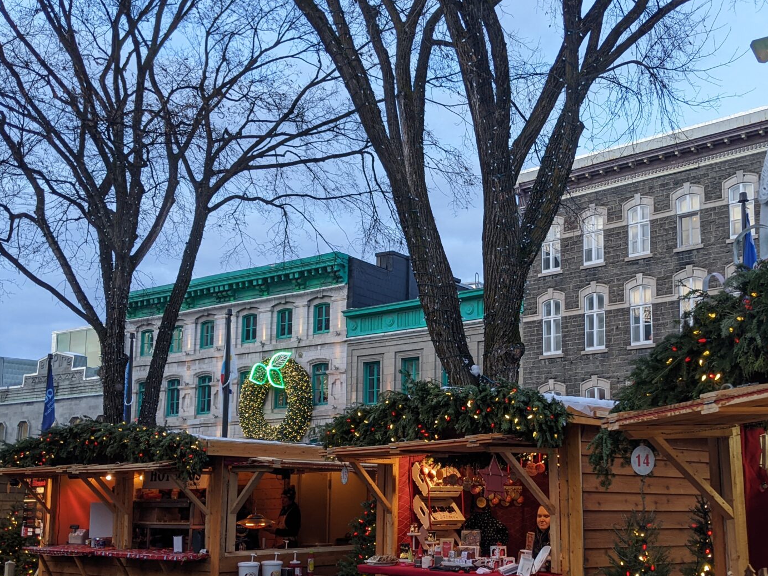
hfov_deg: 46.3
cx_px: 488
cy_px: 352
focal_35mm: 40
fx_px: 888
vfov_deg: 35.8
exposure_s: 1/120
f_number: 1.8
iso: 71
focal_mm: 4.44
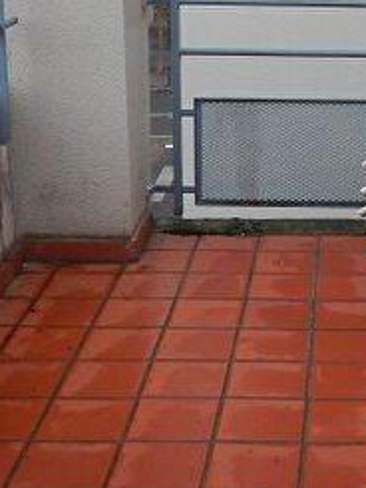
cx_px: 392
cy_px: 61
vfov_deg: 23.8
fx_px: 1127
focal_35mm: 80
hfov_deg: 17.9
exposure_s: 1/250
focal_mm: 5
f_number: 3.9
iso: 125
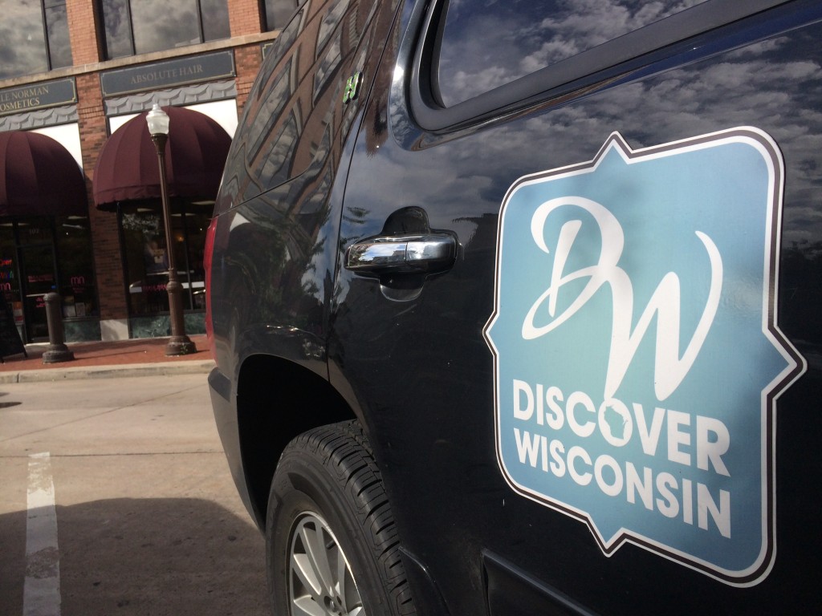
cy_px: 308
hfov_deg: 60.0
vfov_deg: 46.8
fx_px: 712
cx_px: 411
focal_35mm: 30
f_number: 2.2
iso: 40
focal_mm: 4.12
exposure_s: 1/2160
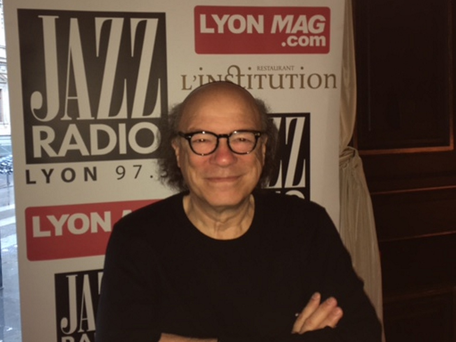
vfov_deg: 48.2
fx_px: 382
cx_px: 228
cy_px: 171
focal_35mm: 29
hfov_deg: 61.7
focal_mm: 4.15
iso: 50
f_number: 2.2
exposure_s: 1/17
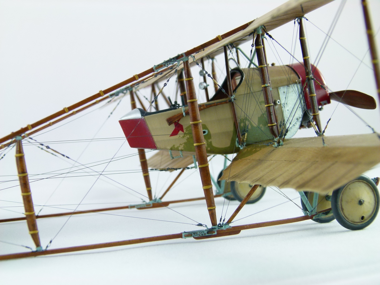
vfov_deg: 29.1
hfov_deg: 38.2
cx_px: 190
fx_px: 549
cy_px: 142
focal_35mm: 50
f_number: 3.6
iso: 100
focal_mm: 9
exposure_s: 1/100
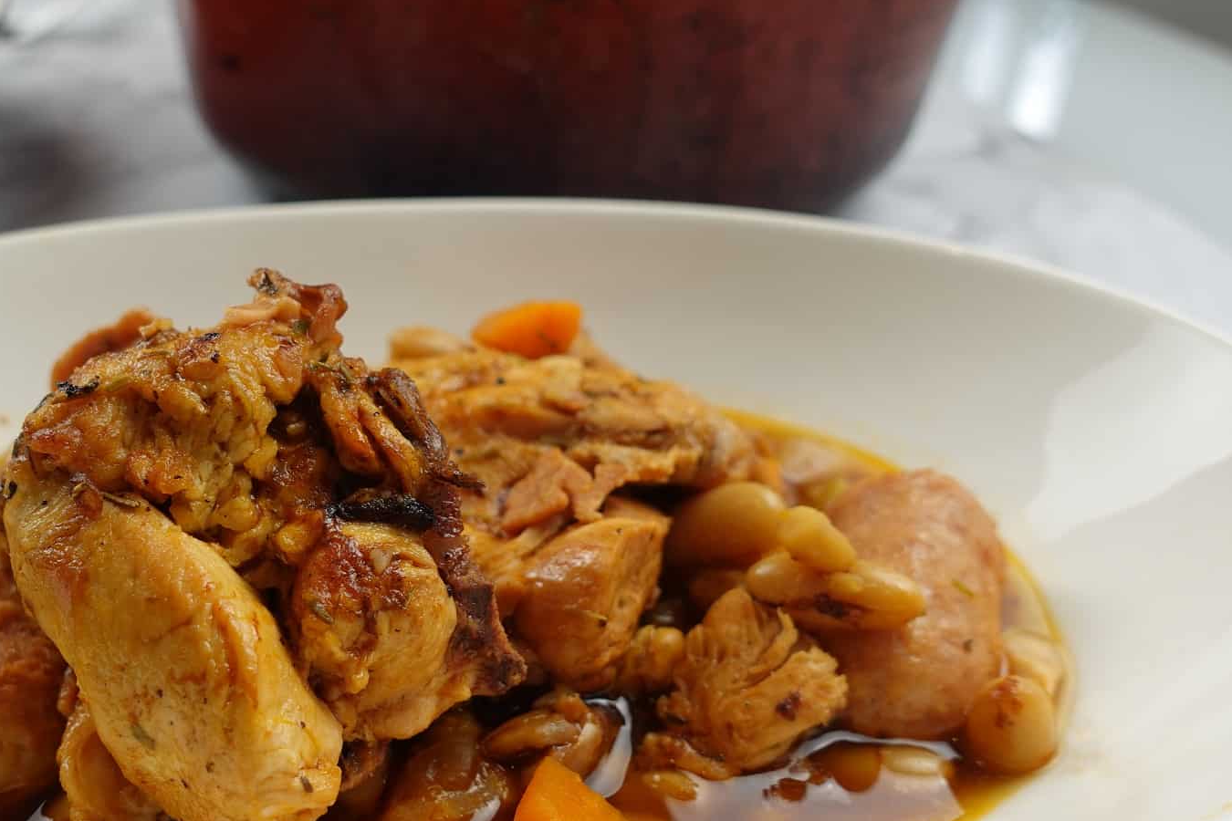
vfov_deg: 36.9
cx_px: 394
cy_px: 409
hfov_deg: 52.0
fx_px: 1232
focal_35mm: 36
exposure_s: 1/80
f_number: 2.8
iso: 125
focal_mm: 9.4
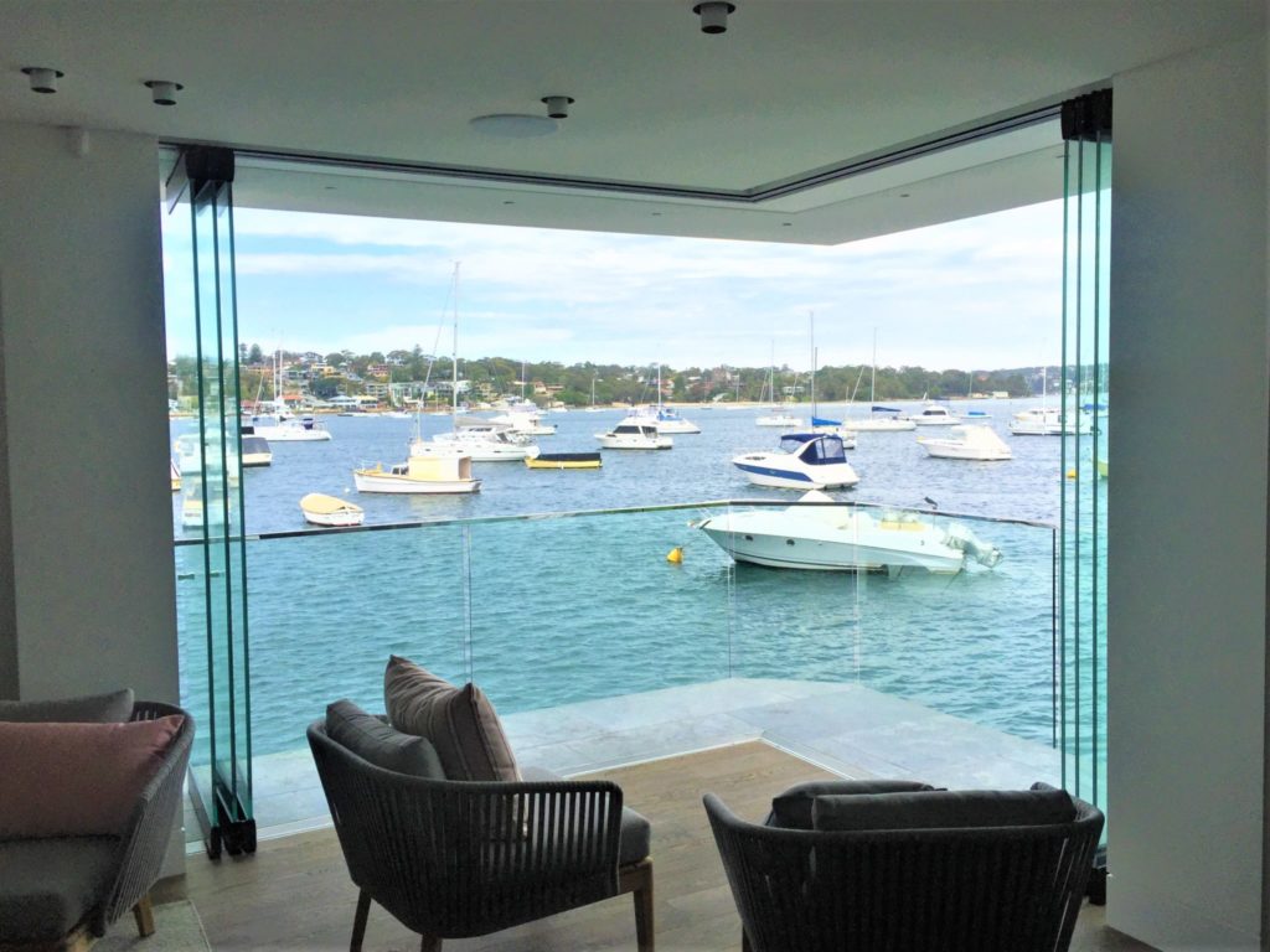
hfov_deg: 61.7
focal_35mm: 29
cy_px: 476
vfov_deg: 48.2
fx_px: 1064
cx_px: 635
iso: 32
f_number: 2.2
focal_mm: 4.15
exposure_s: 1/1980
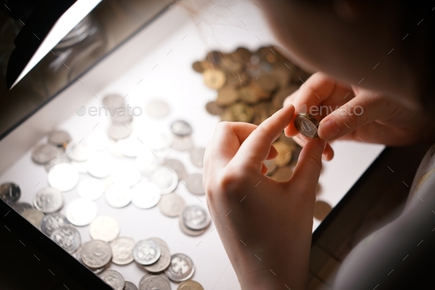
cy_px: 145
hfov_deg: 36.2
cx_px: 218
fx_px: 665
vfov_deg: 24.6
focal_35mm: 55
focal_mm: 55
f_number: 2
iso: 100
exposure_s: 1/200
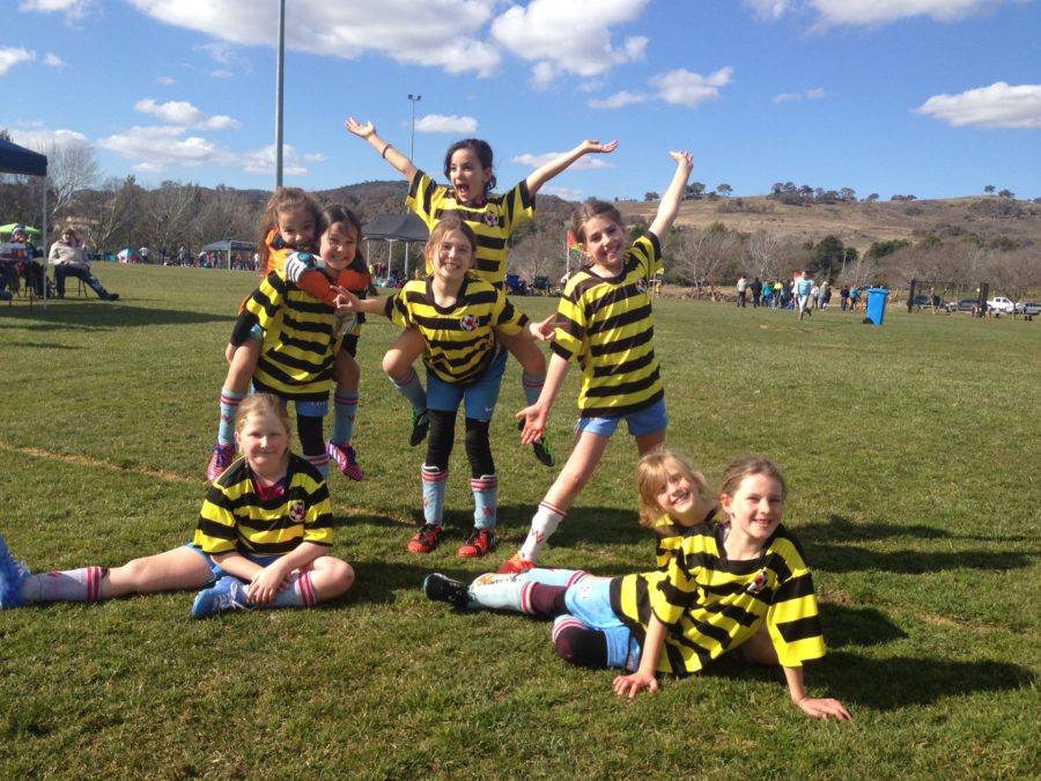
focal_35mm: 33
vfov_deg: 42.9
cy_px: 390
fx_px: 992
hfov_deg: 55.4
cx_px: 520
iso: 50
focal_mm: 4.12
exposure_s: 1/1391
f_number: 2.4
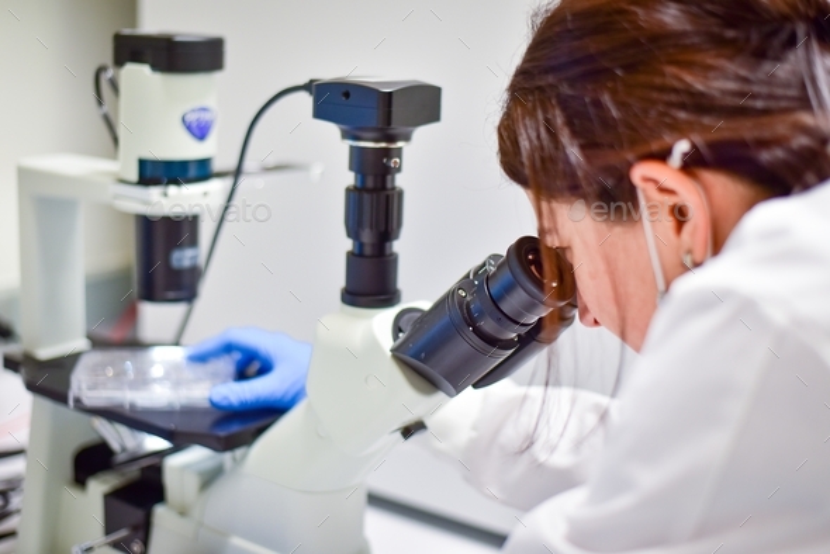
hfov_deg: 39.6
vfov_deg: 27.0
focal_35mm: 50
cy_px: 277
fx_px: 1153
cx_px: 415
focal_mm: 50
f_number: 2.2
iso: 500
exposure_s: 1/100
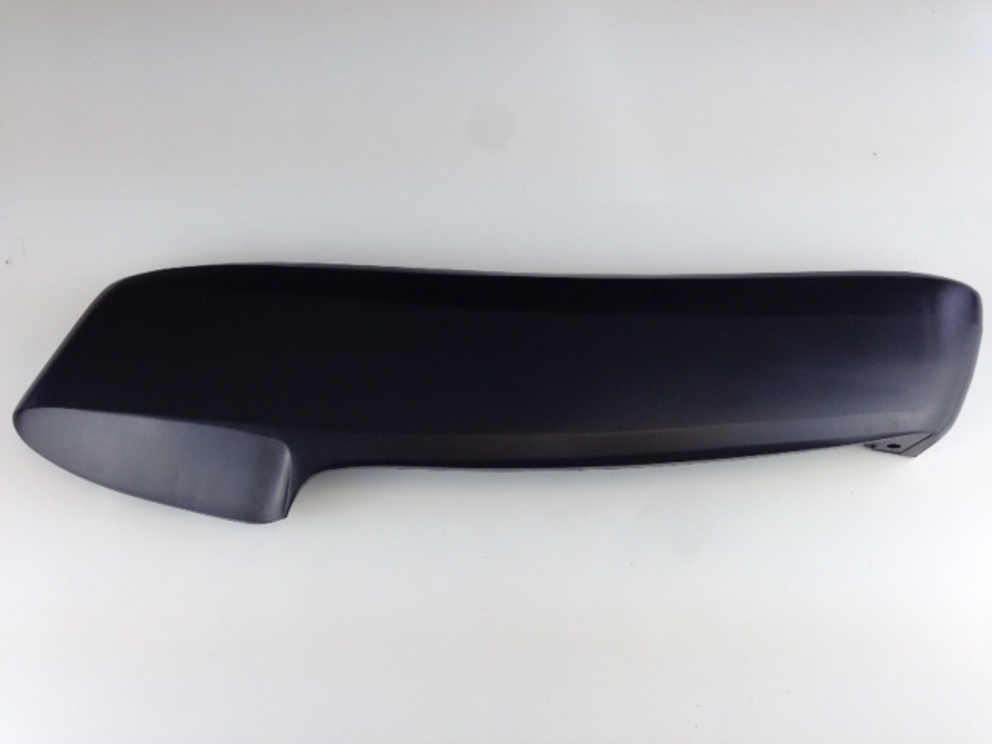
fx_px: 946
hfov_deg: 55.4
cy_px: 372
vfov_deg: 42.9
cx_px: 496
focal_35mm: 33
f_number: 2.4
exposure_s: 1/159
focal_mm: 4.13
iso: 50
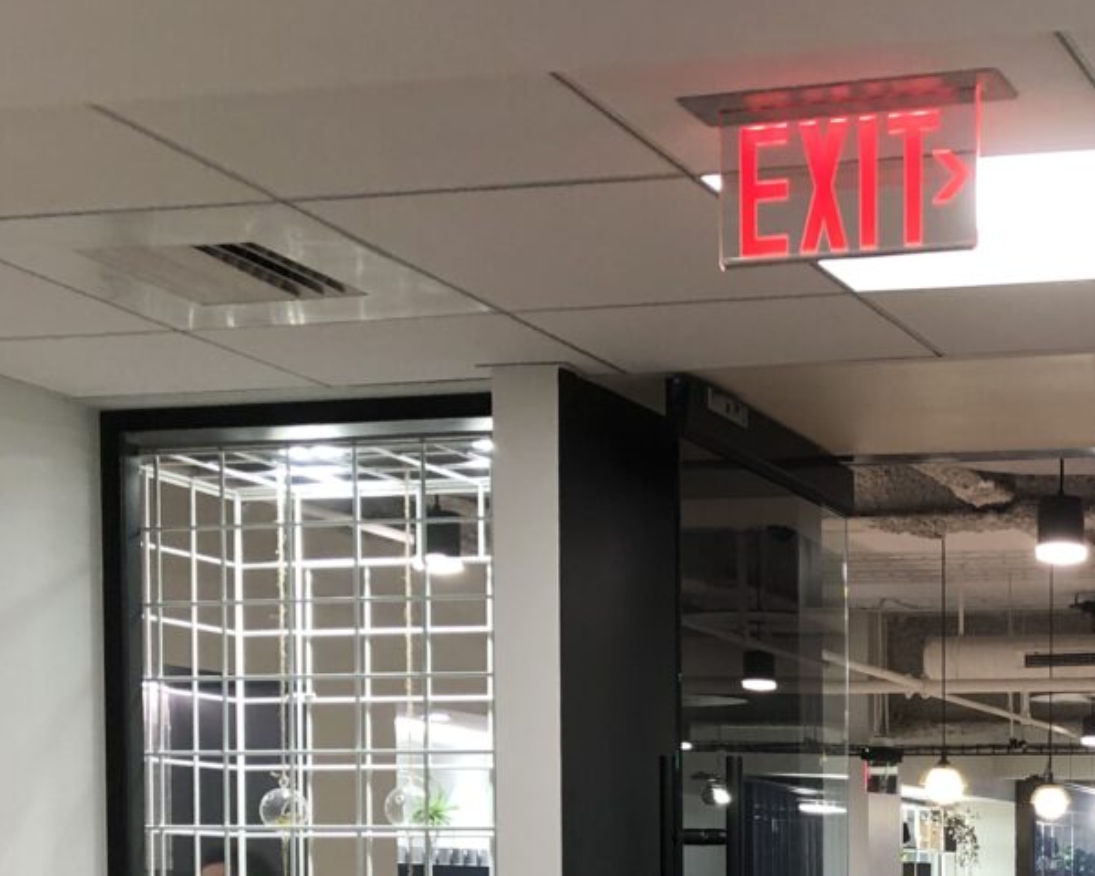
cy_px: 1017
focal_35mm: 70
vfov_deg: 20.6
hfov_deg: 25.5
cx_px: 1152
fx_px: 2269
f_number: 1.8
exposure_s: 1/20
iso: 40
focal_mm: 3.99
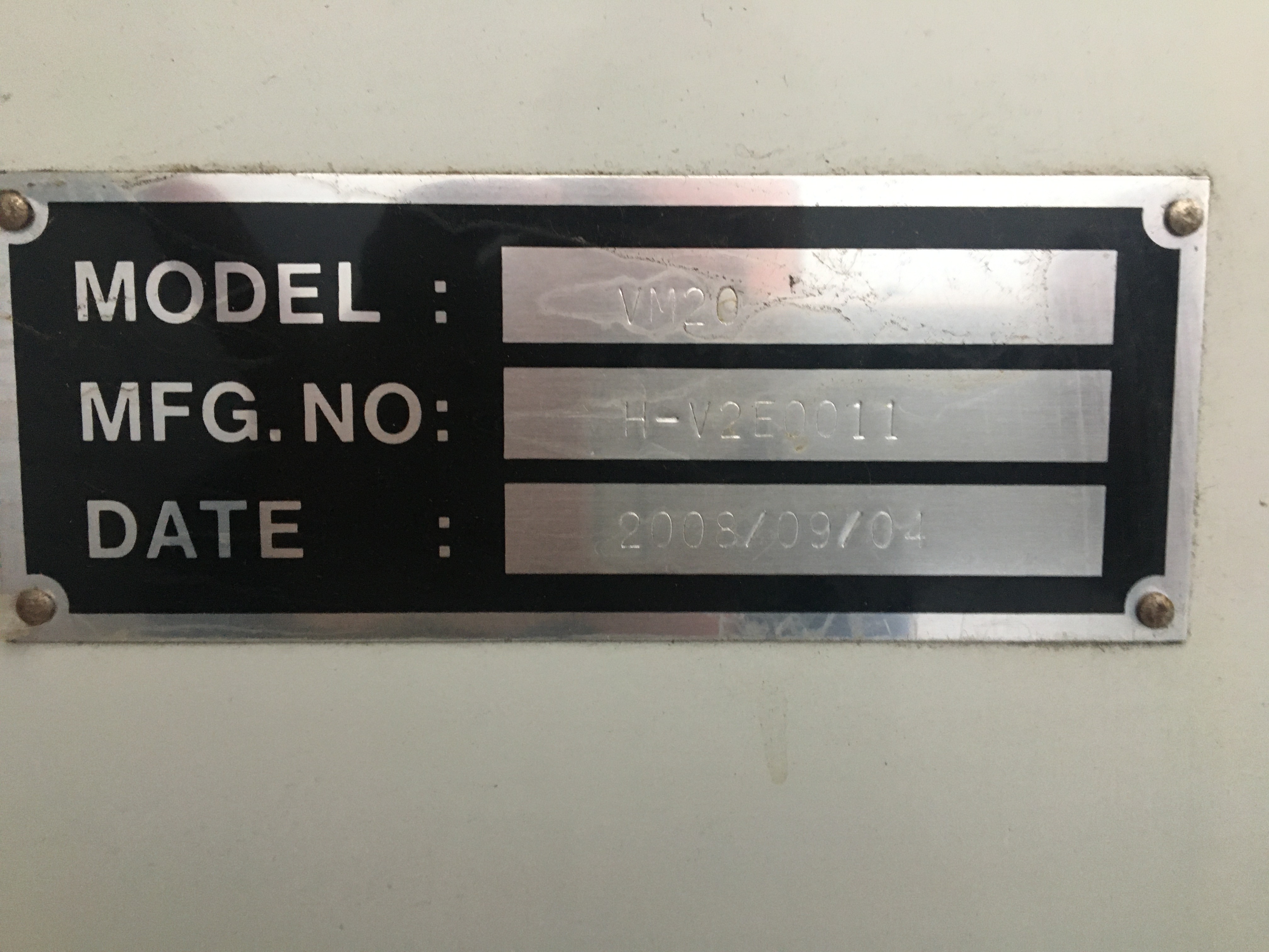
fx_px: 1063
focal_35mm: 29
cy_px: 476
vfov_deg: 48.2
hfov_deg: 61.7
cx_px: 634
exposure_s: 1/24
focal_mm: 4.15
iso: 200
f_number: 2.2
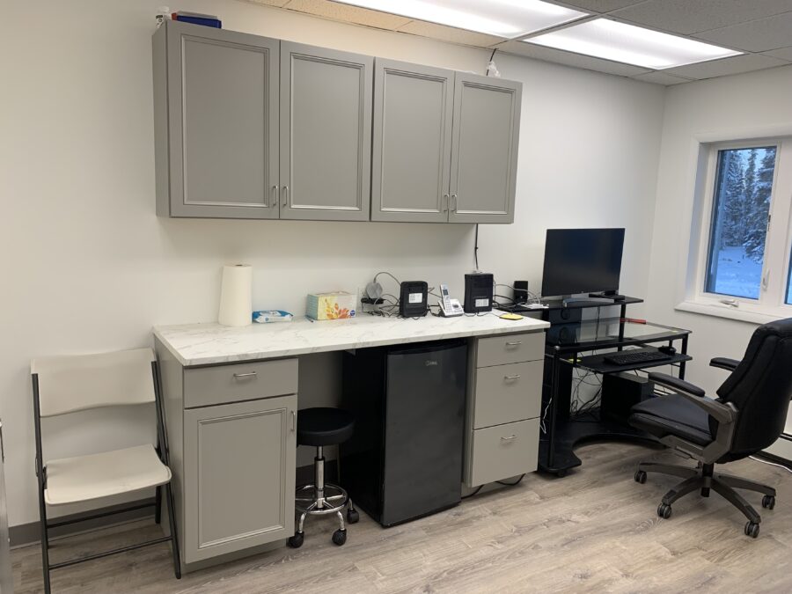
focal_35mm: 26
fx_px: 595
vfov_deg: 53.1
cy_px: 297
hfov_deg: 67.3
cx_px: 396
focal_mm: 4.25
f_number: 1.8
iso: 64
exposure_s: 1/120
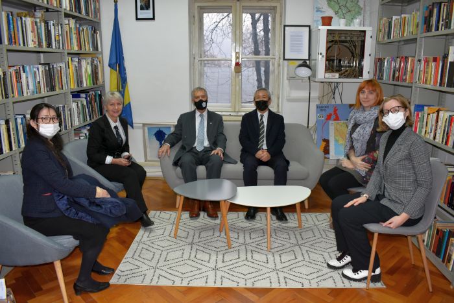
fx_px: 341
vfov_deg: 47.9
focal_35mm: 27
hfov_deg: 67.4
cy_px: 152
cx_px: 227
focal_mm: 18
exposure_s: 1/80
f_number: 4.5
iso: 800
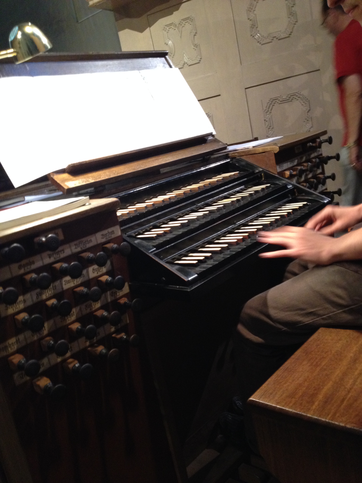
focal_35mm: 35
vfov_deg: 52.6
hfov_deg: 40.7
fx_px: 488
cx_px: 181
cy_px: 242
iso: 320
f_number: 2.4
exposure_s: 1/20
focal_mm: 4.28
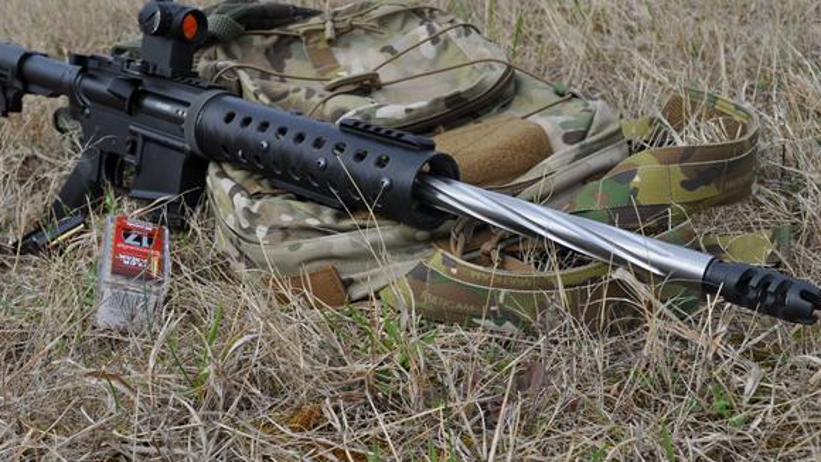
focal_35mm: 43
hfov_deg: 47.4
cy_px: 227
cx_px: 401
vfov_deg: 27.7
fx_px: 936
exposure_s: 1/320
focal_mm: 22
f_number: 9
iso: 200
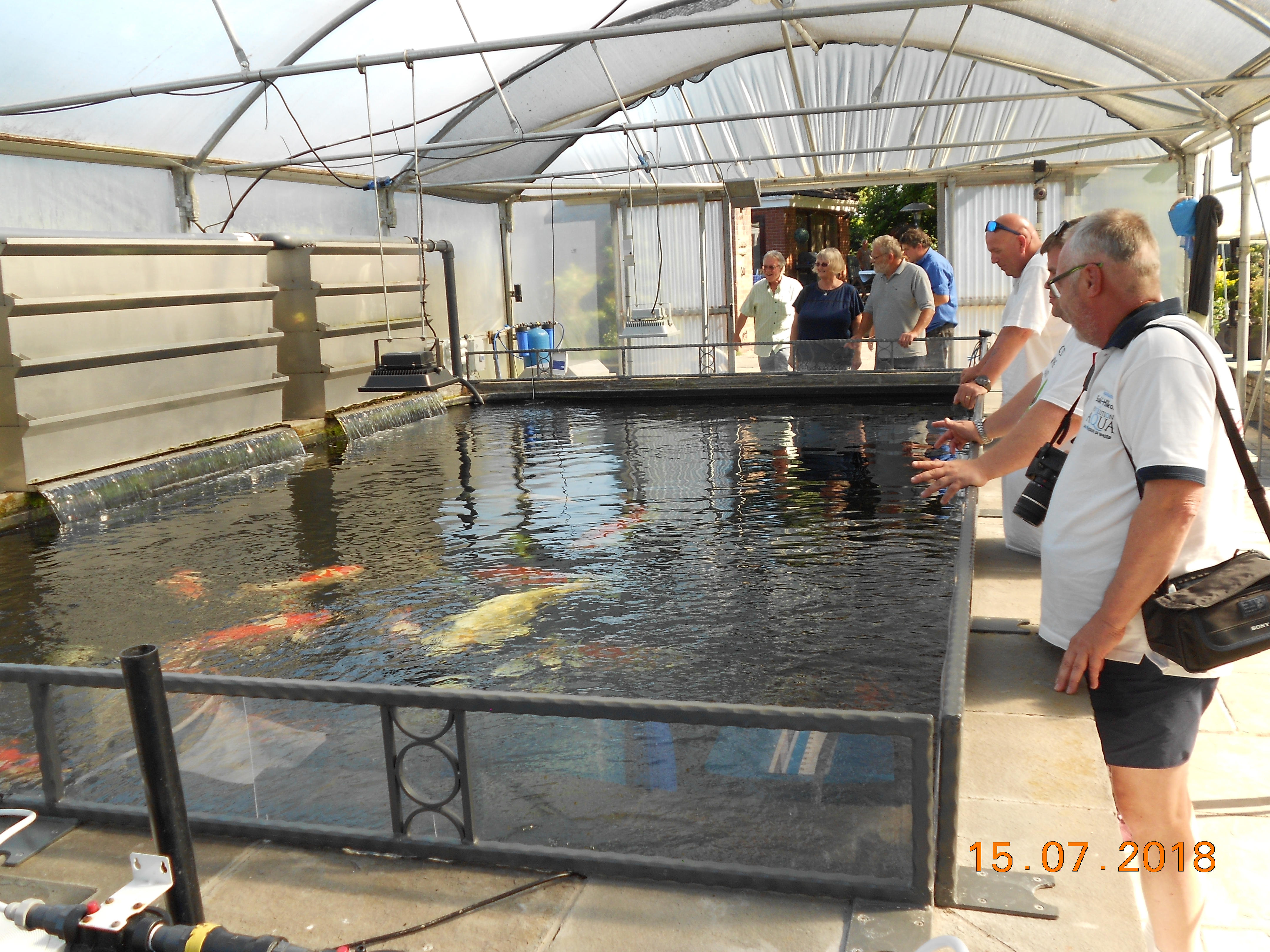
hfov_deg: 56.8
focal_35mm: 32
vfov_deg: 44.2
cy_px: 476
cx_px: 635
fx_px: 1174
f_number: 3.6
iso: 80
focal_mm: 5.8
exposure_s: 1/160
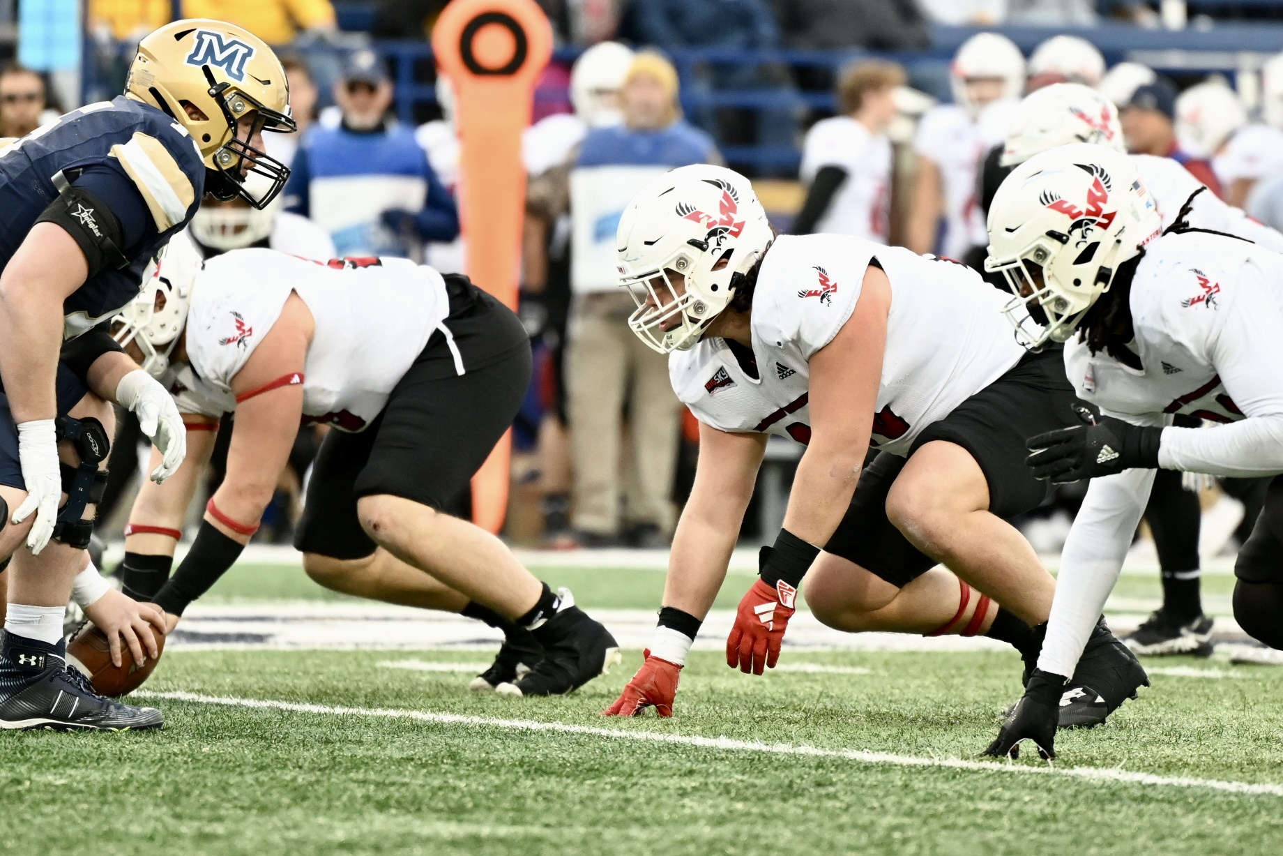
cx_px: 642
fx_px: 7128
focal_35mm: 200
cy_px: 428
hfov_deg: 10.3
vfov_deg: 6.9
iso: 2000
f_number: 2.8
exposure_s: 1/2000
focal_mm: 200
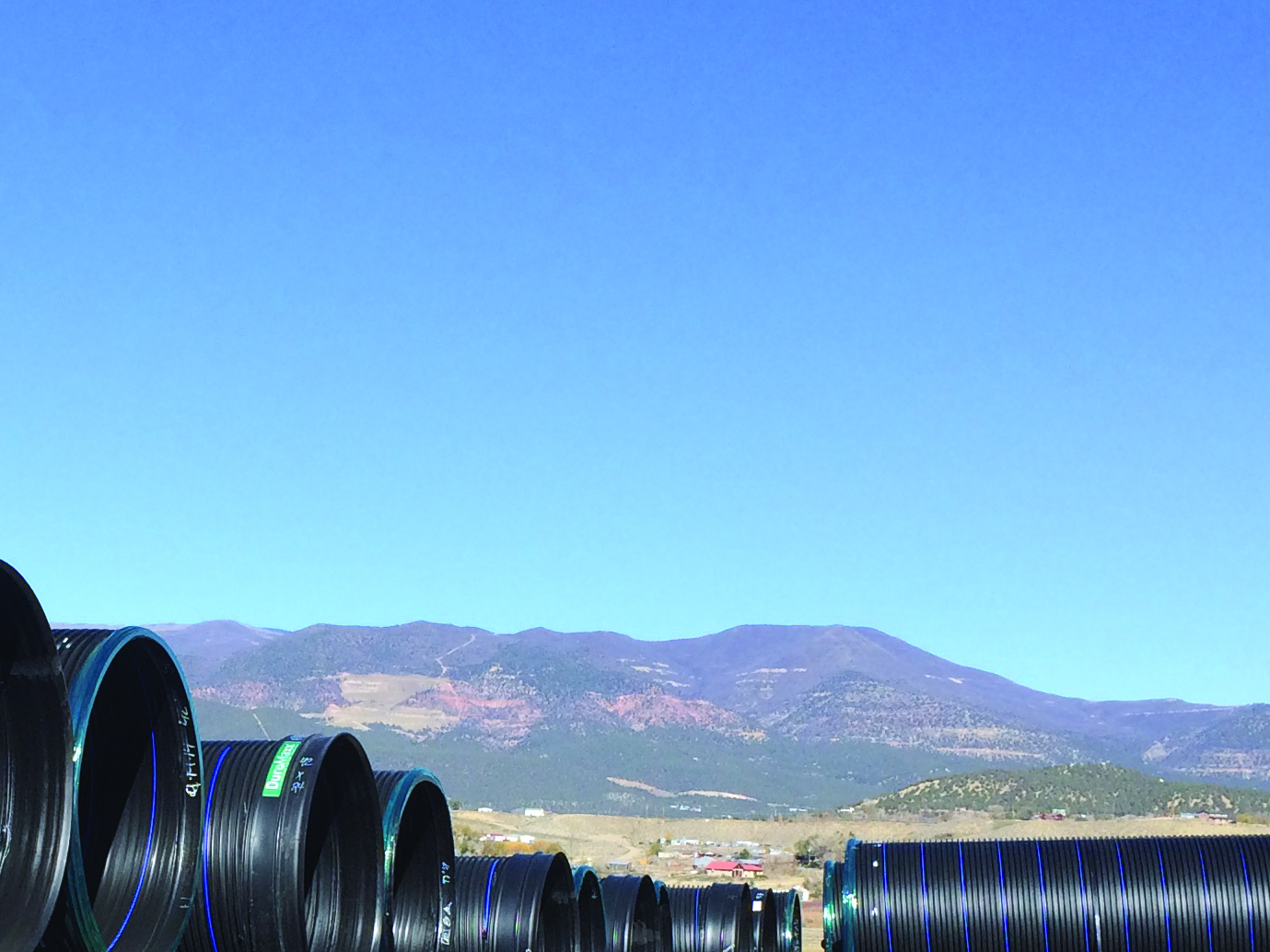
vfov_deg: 20.2
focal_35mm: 71
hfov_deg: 26.6
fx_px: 2605
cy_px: 916
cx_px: 151
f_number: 2.2
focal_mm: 4.12
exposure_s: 1/1866
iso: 32
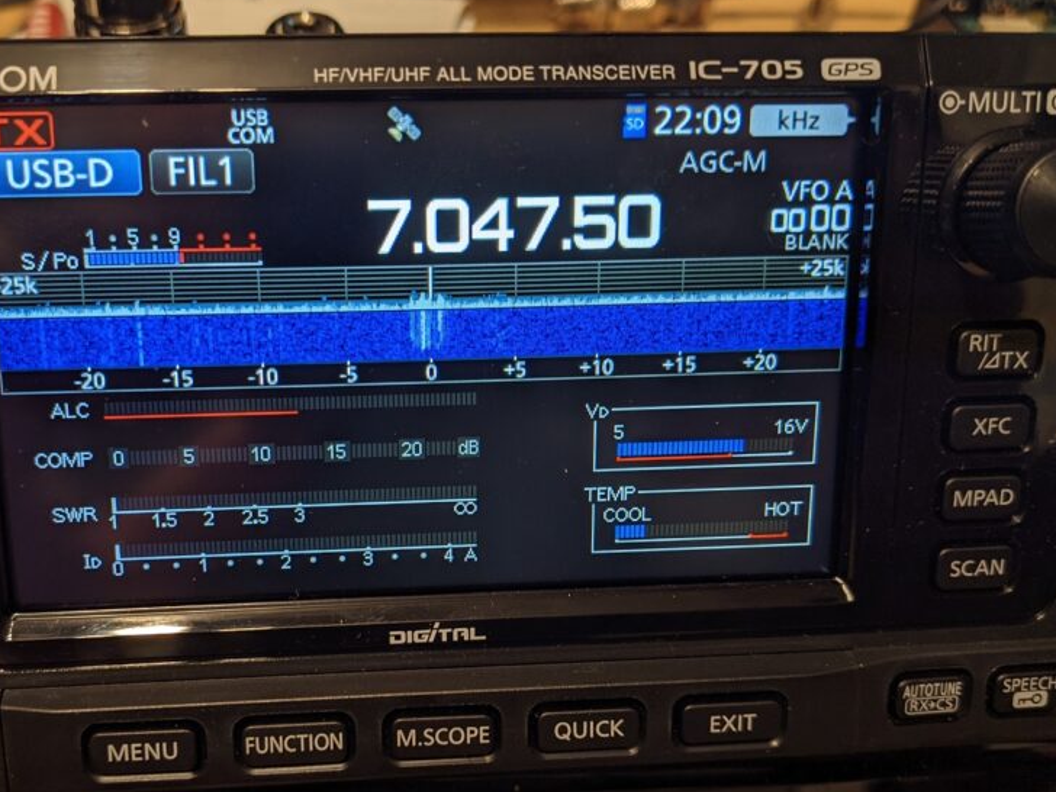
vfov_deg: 37.6
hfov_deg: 48.7
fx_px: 1159
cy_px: 469
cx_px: 429
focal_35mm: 38
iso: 48
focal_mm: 4.38
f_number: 1.73
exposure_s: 1/23.6
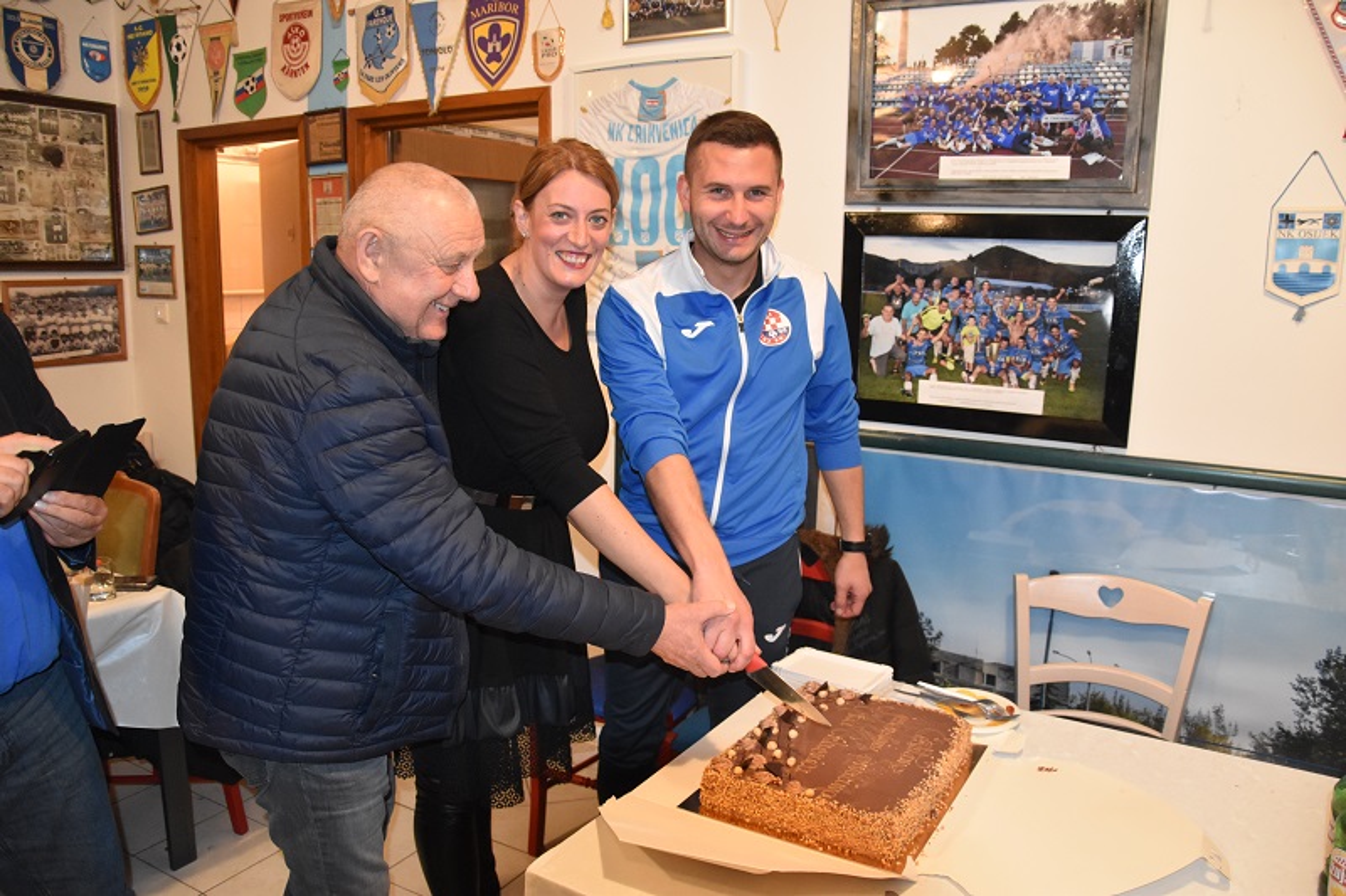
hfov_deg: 37.9
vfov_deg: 25.7
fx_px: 1962
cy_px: 448
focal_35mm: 52
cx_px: 673
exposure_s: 1/60
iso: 2500
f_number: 4.5
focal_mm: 35
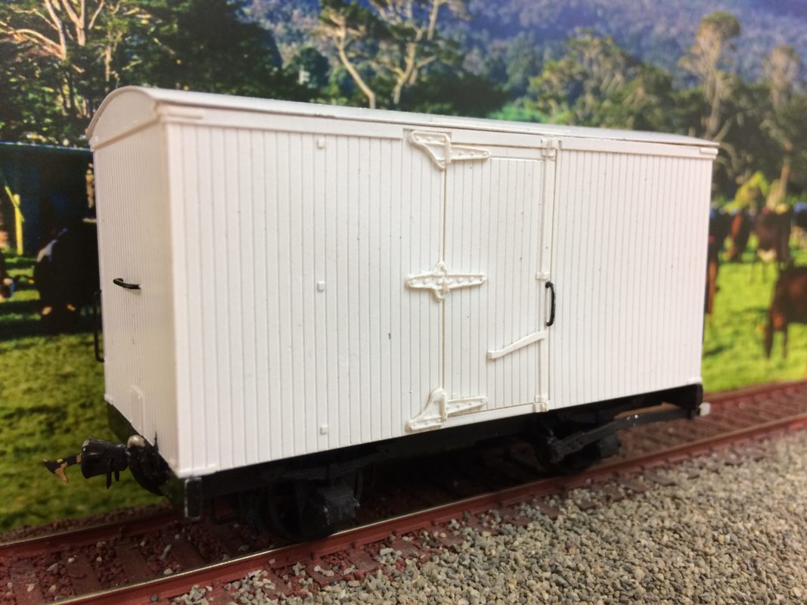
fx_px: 676
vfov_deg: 48.2
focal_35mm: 29
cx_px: 404
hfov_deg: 61.7
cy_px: 302
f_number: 2.2
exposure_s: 1/33
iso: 50
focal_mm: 4.15
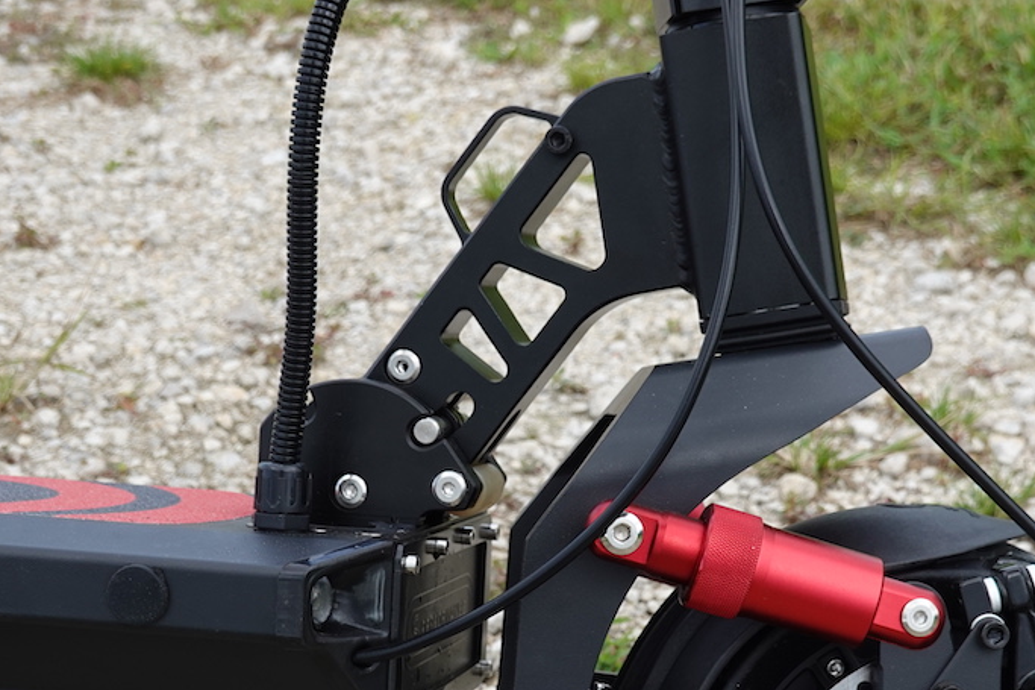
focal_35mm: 83
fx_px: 2386
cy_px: 601
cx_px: 652
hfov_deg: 24.4
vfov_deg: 16.3
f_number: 4
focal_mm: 16.54
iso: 100
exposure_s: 1/400
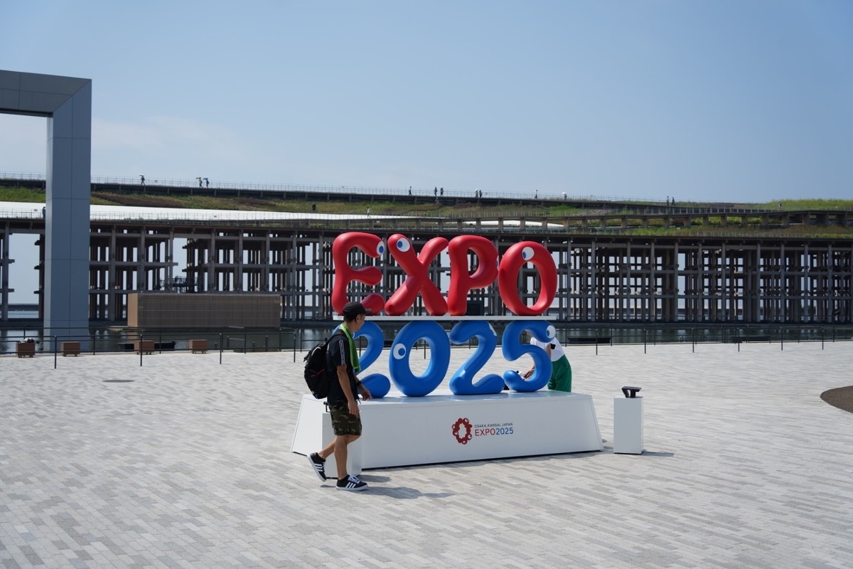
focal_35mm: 43
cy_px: 284
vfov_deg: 31.2
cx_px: 426
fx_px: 1019
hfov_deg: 45.4
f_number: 4.5
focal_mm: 43
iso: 100
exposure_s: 1/1250
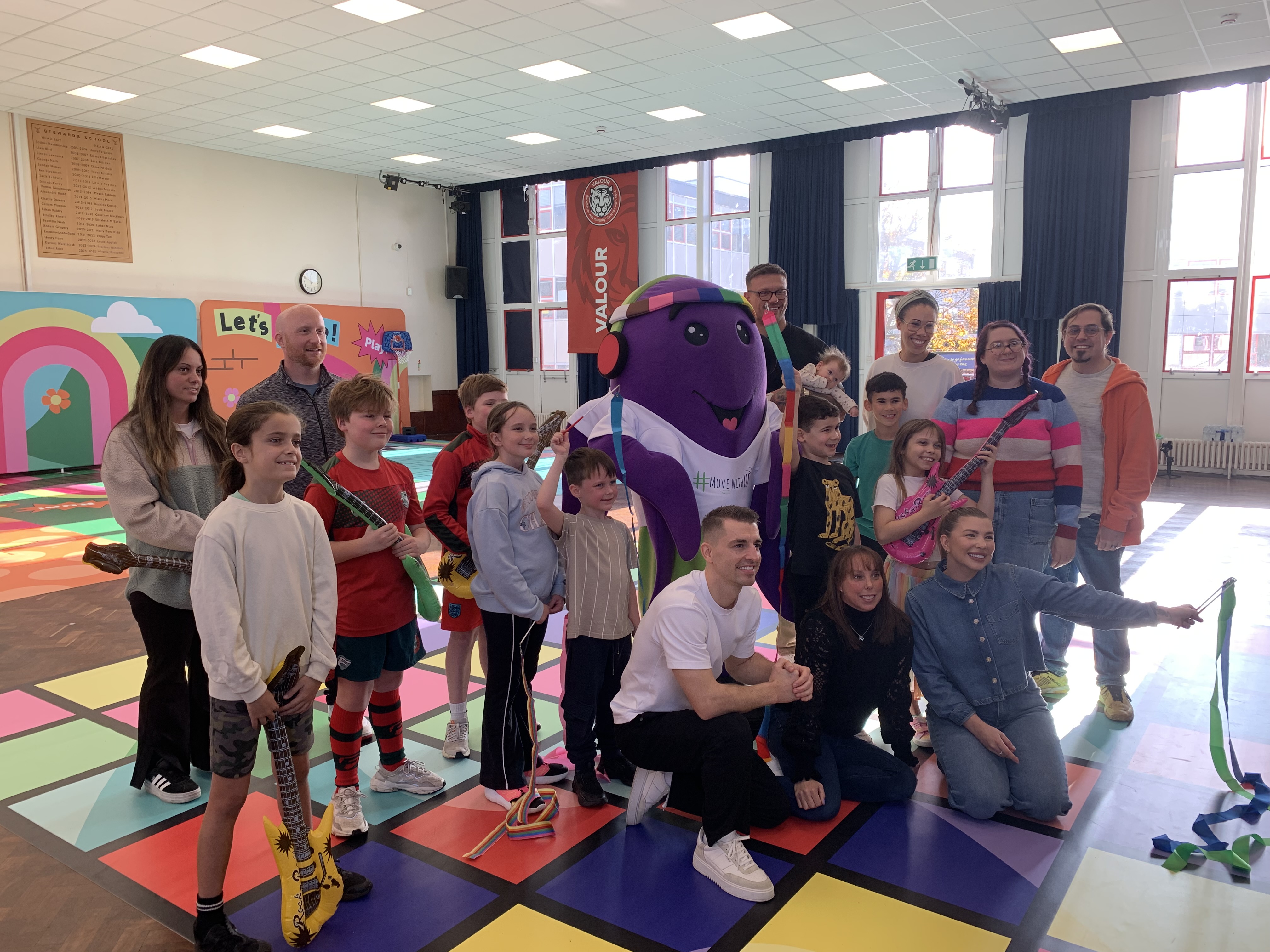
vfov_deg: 53.1
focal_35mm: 26
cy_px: 476
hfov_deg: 67.3
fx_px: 954
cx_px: 635
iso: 40
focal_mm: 4.25
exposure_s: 1/121
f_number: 1.8
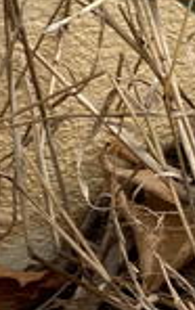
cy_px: 2
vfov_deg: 10.5
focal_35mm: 198
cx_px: -359
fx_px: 1677
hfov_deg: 6.2
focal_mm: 4.25
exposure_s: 1/441
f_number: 1.8
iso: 32
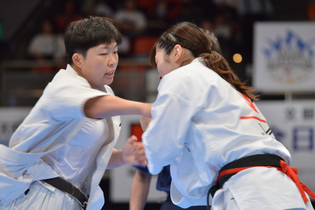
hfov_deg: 8.6
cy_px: 105
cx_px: 158
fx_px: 2101
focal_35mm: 240
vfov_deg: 5.7
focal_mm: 240
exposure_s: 1/320
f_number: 5.3
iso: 3200
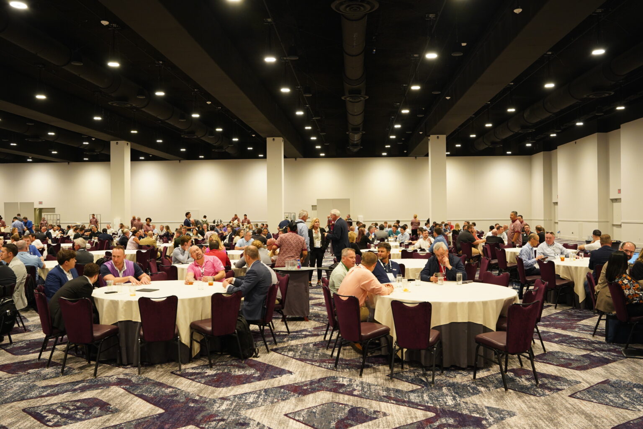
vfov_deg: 42.0
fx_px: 559
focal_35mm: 31
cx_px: 322
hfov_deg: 59.8
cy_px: 214
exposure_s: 1/160
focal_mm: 31.3
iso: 2000
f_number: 4.5
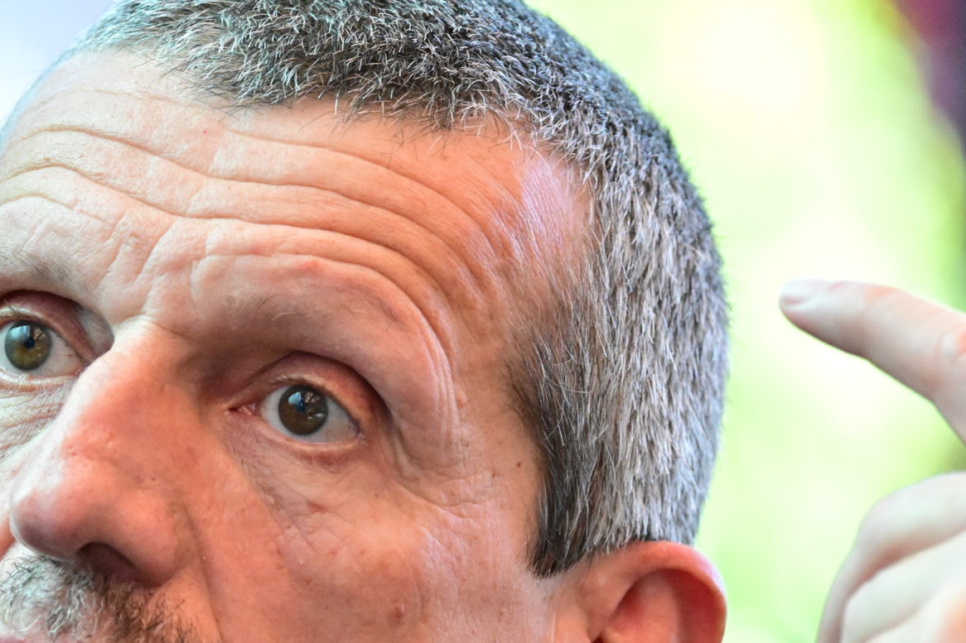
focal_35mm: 483
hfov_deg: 4.3
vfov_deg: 2.8
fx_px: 12958
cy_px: 548
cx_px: 423
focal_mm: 220
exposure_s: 1/640
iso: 6400
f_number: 5
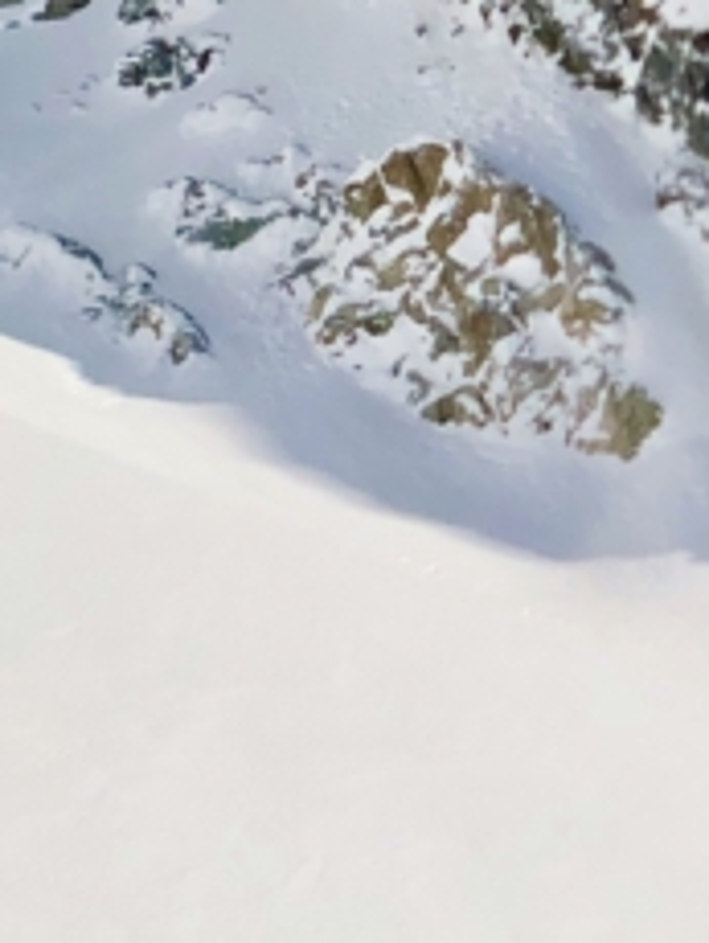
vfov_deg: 8.5
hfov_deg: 6.3
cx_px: -334
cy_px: 324
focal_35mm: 233
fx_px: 6351
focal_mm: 6
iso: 20
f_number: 2.4
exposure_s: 1/6897
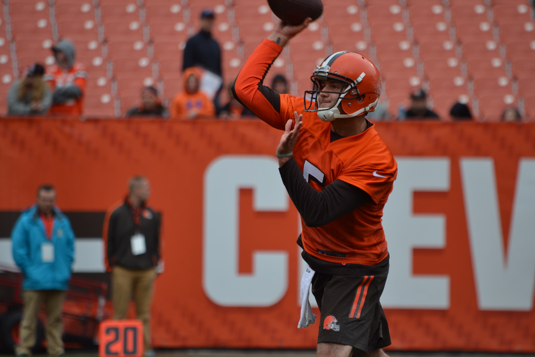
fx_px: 6687
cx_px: 268
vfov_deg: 3.1
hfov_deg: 4.6
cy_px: 178
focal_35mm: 450
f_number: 5.6
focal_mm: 300
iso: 400
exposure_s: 1/1000
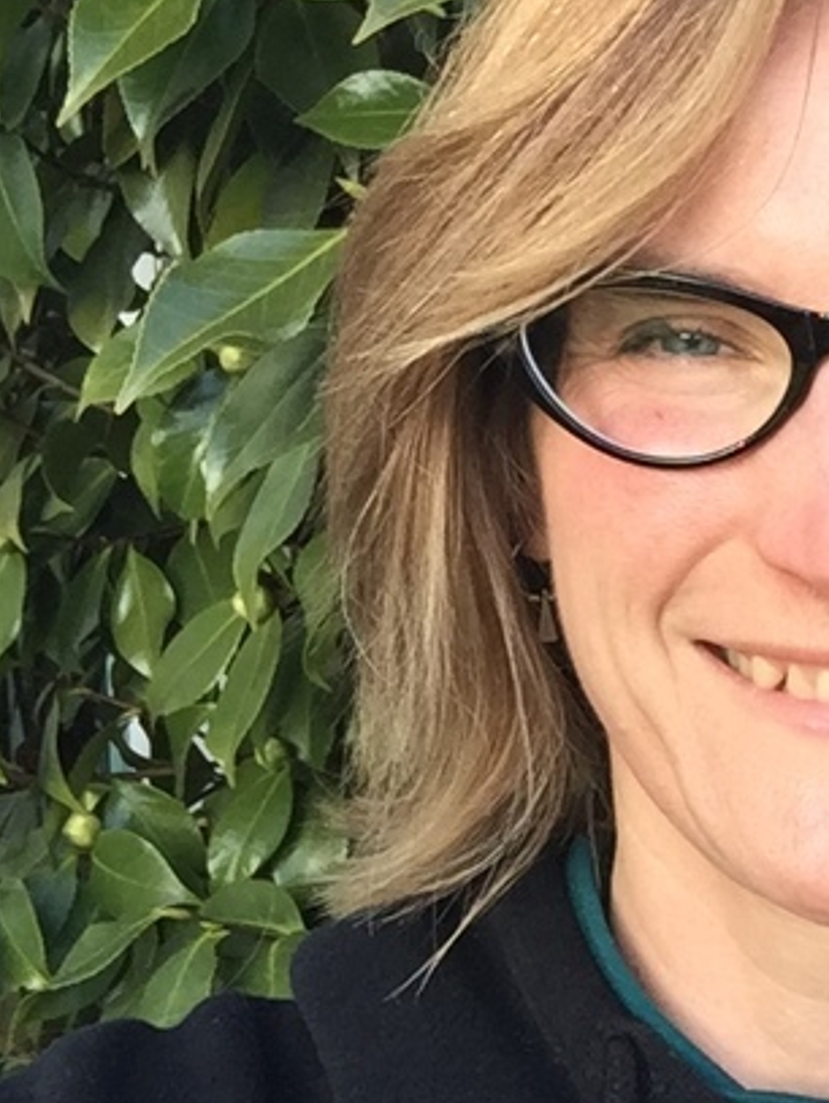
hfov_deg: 20.2
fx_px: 2264
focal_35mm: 71
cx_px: 791
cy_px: 519
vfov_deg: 27.4
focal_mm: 2.65
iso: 32
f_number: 2.2
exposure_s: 1/175
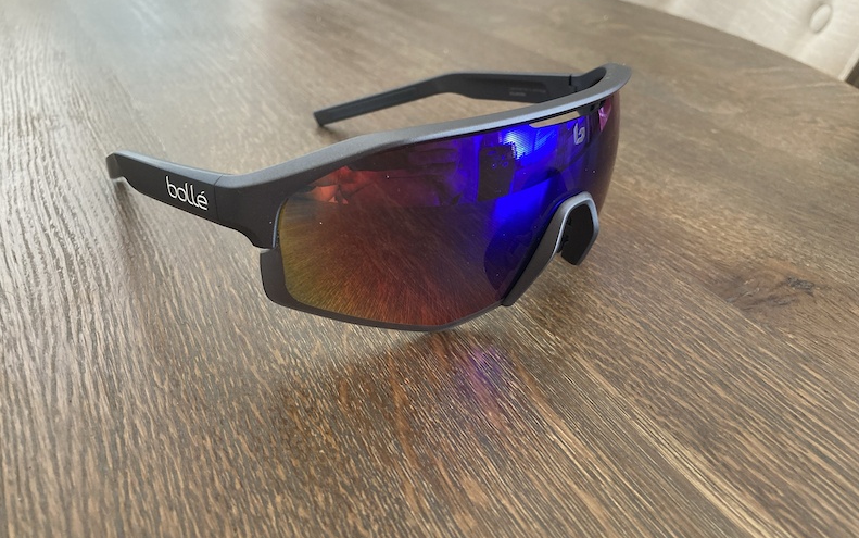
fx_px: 703
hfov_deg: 62.9
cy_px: 279
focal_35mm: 30
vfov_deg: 41.9
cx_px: 426
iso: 250
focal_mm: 3.99
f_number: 1.8
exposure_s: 1/60
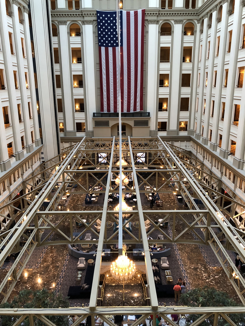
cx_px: 122
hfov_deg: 49.7
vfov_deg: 63.4
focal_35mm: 28
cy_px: 163
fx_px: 264
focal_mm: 4
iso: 64
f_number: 1.8
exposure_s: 1/15
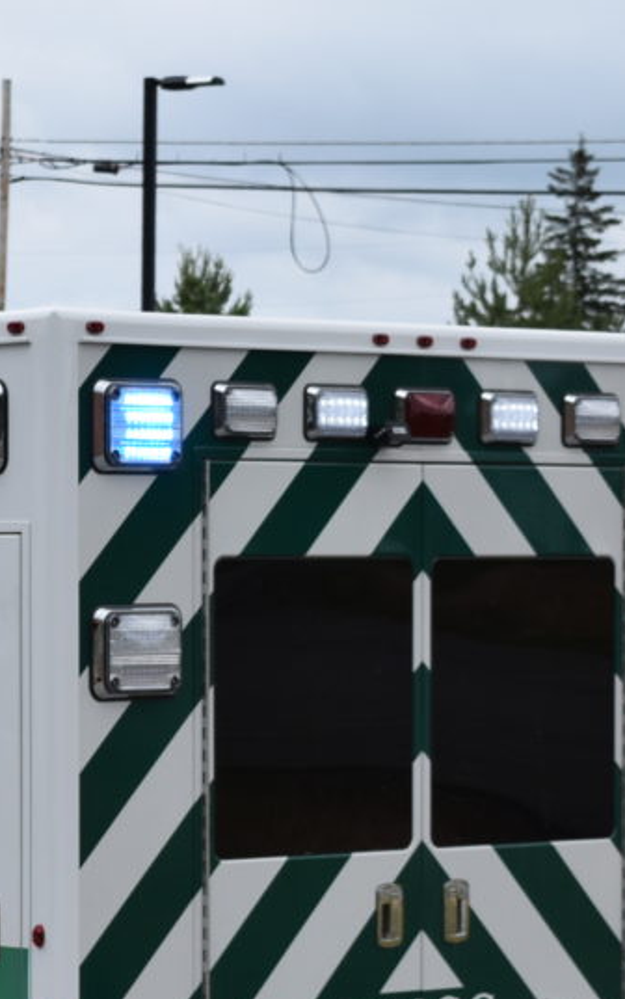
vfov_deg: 11.9
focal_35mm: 175
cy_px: 745
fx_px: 4765
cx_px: -303
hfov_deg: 7.4
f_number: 7.1
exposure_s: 1/1600
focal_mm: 40
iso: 400
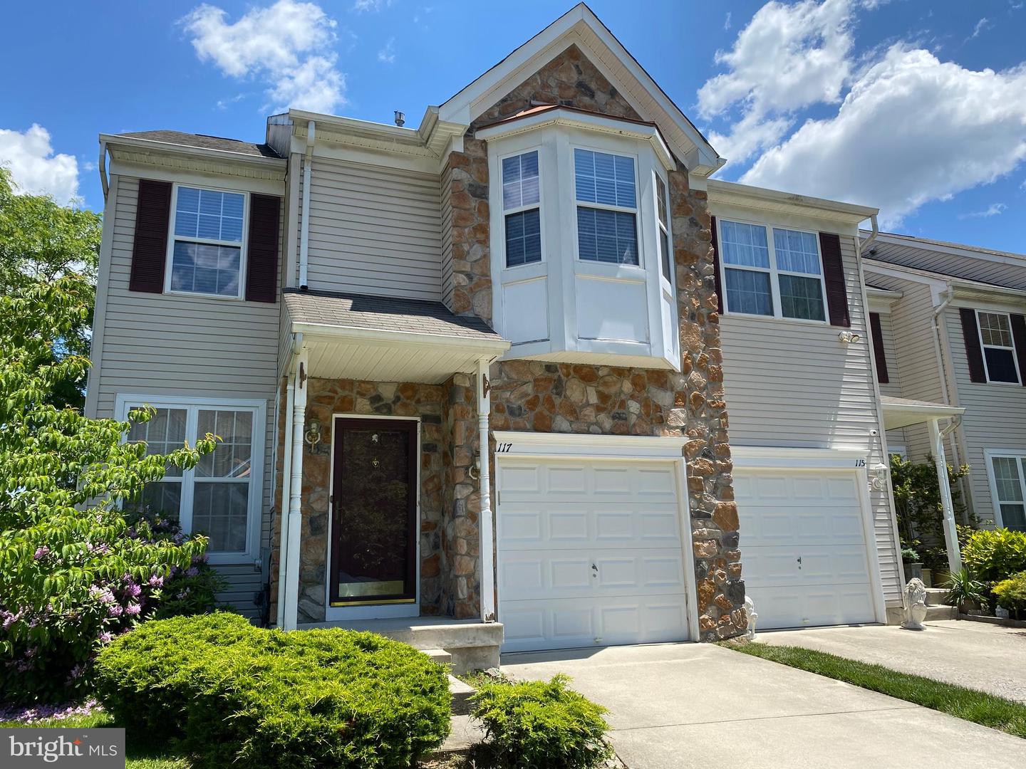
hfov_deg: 67.3
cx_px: 513
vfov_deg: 53.1
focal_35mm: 26
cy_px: 384
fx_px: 771
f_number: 1.8
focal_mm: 4.25
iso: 32
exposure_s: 1/2222
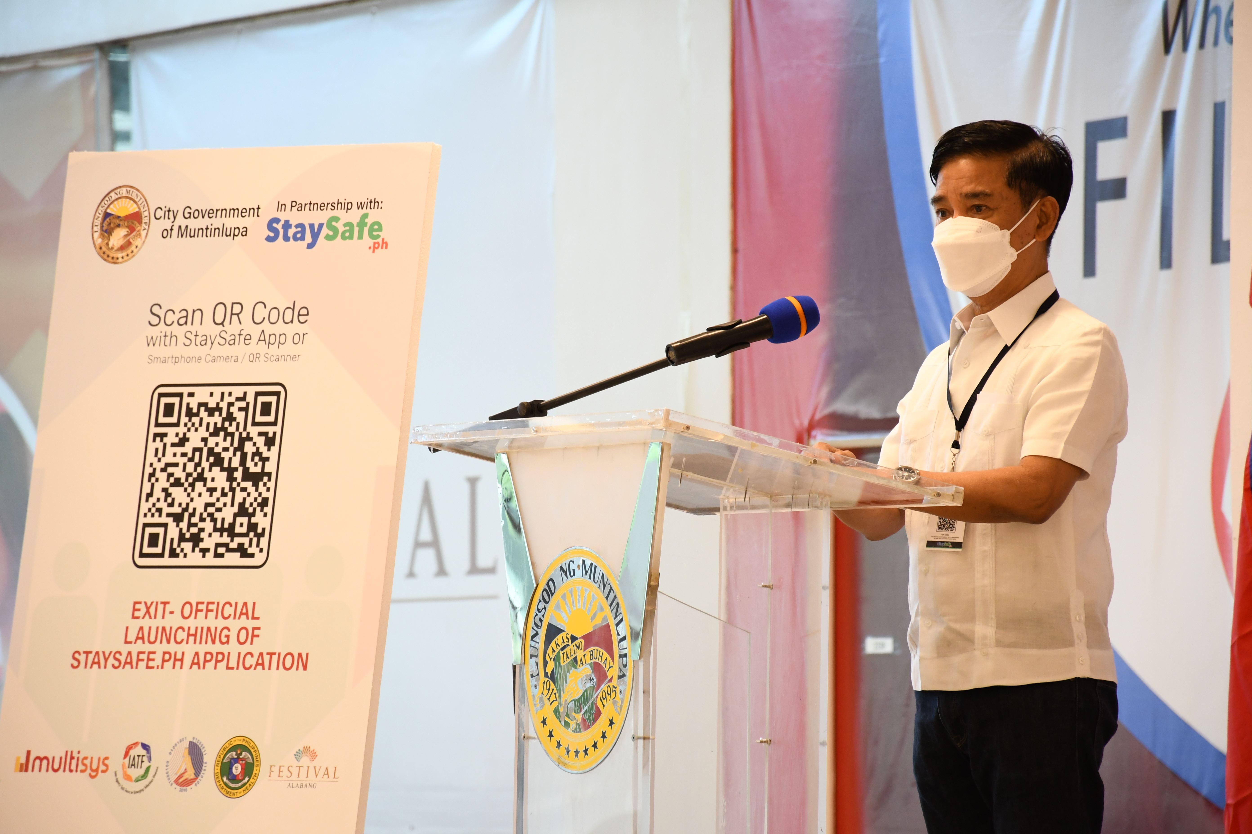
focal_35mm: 210
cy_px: 417
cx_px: 626
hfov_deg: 9.8
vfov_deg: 6.5
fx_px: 7303
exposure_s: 1/60
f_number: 5.6
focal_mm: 140
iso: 1000
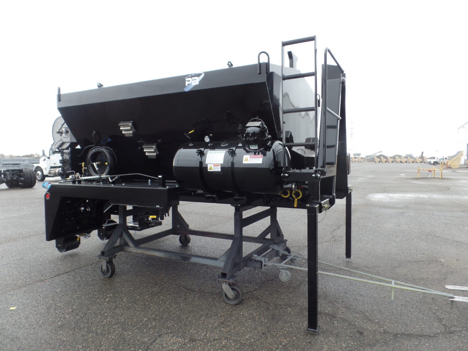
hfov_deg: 73.9
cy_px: 176
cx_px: 234
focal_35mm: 23
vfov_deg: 58.9
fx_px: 311
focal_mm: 4.1
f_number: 3.2
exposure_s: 1/45
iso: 80
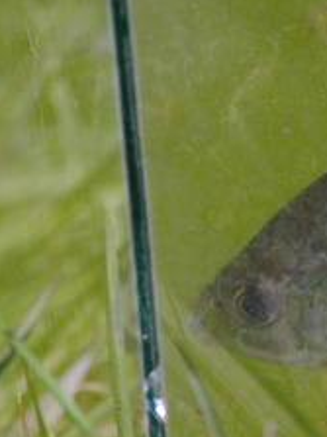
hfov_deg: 3.1
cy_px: 246
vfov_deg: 4.1
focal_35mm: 485
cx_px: 486
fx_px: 6115
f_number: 8
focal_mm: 150
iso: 400
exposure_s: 1/500
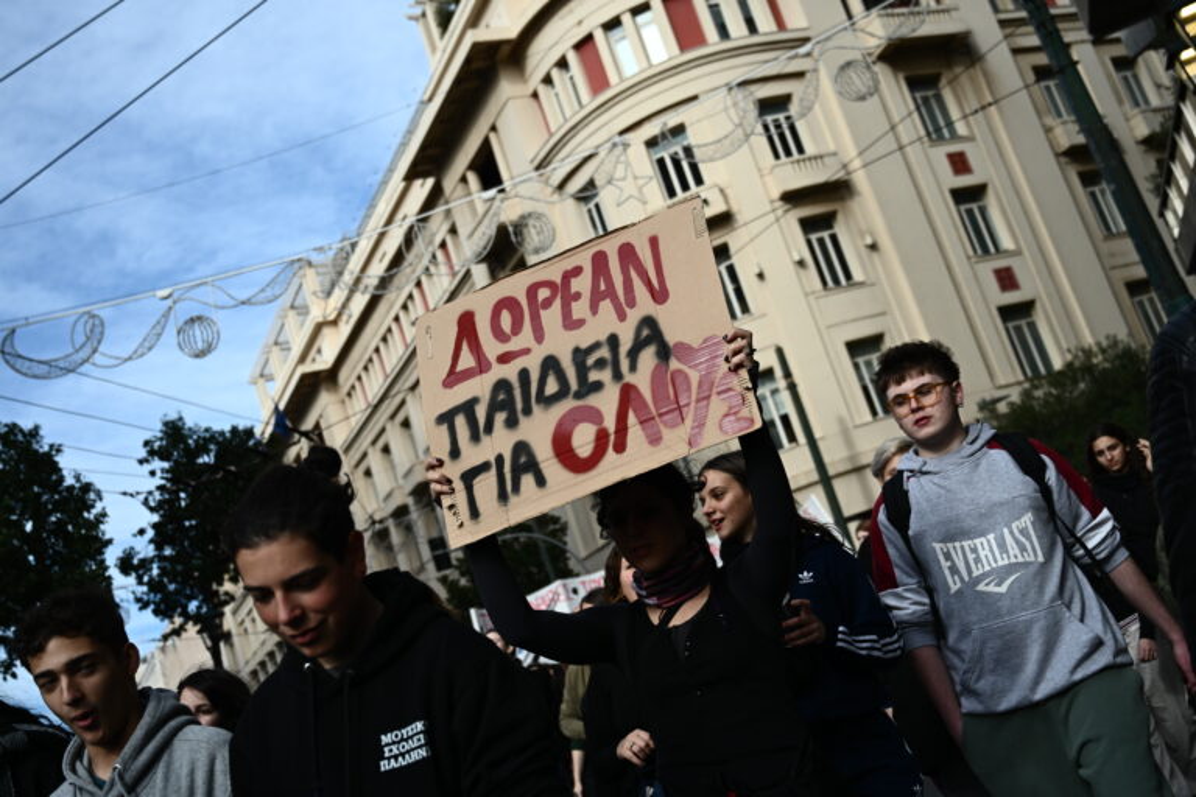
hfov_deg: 47.4
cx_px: 598
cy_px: 398
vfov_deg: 32.6
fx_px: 1362
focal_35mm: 41
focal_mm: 41
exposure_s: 1/3200
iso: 400
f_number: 4
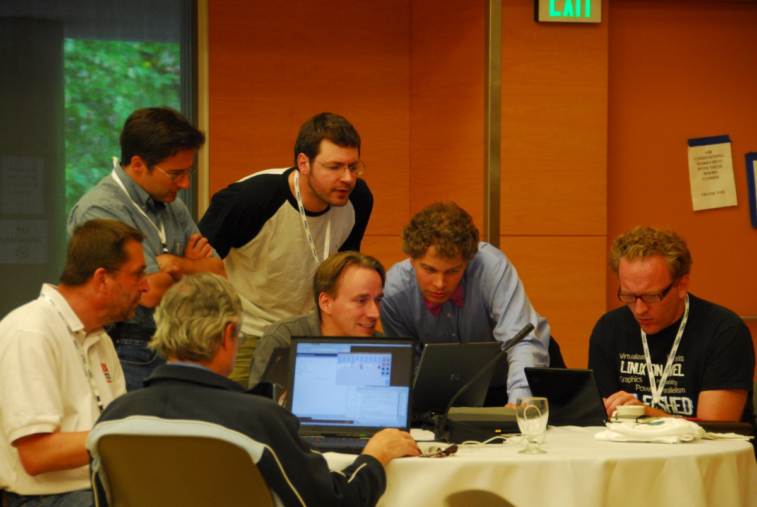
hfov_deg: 14.4
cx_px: 378
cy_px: 254
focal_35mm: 142
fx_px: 3000
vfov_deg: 9.7
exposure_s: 1/20
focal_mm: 95
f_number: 5.3
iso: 800
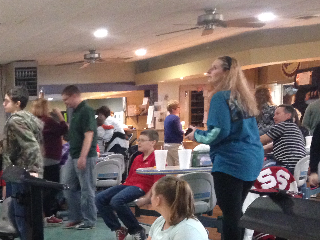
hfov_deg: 24.5
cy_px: 235
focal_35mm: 75
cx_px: -19
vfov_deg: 19.1
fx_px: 693
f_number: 2.4
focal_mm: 4.12
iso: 500
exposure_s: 1/15
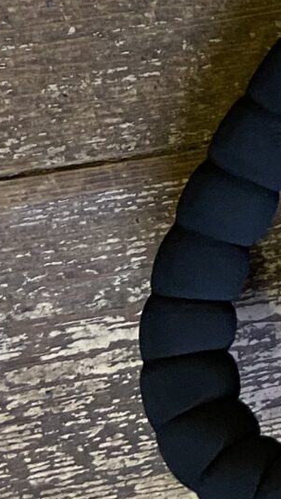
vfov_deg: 15.8
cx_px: 786
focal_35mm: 134
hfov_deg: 8.0
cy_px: 18
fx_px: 1776
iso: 200
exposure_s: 1/50
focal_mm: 4.25
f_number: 1.8
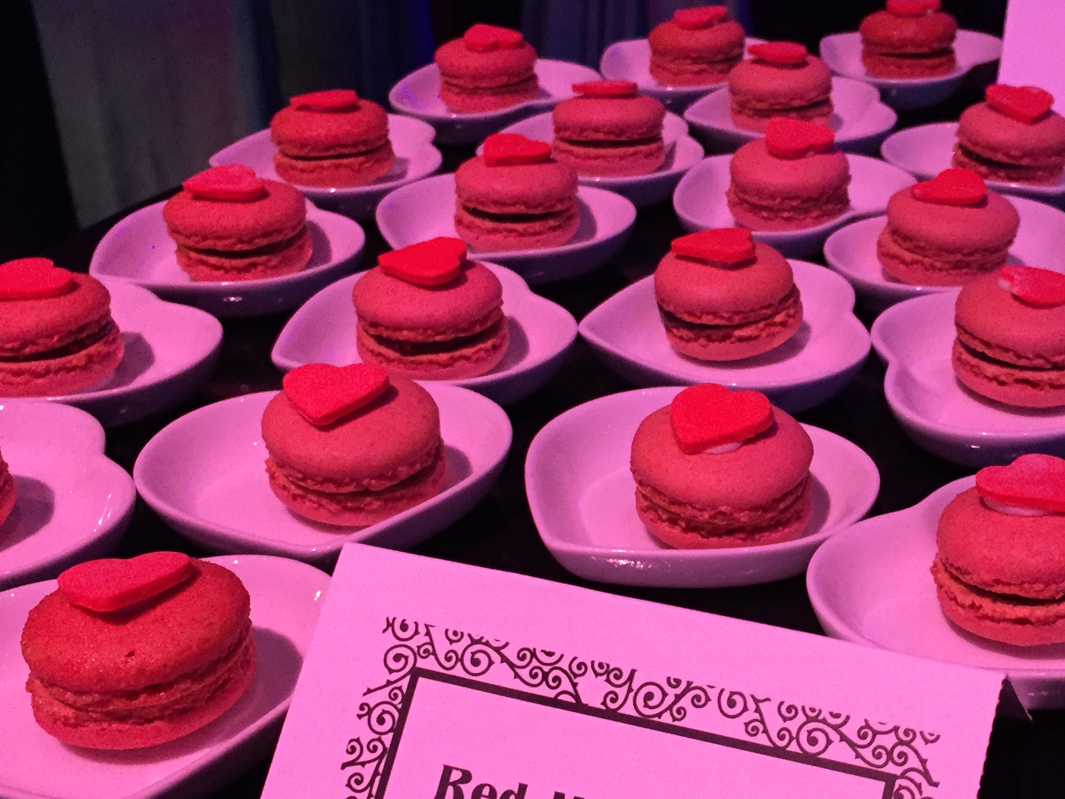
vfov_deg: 28.9
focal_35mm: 50
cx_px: 760
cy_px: 539
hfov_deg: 37.5
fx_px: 1538
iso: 250
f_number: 2.2
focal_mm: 4.15
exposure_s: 1/20
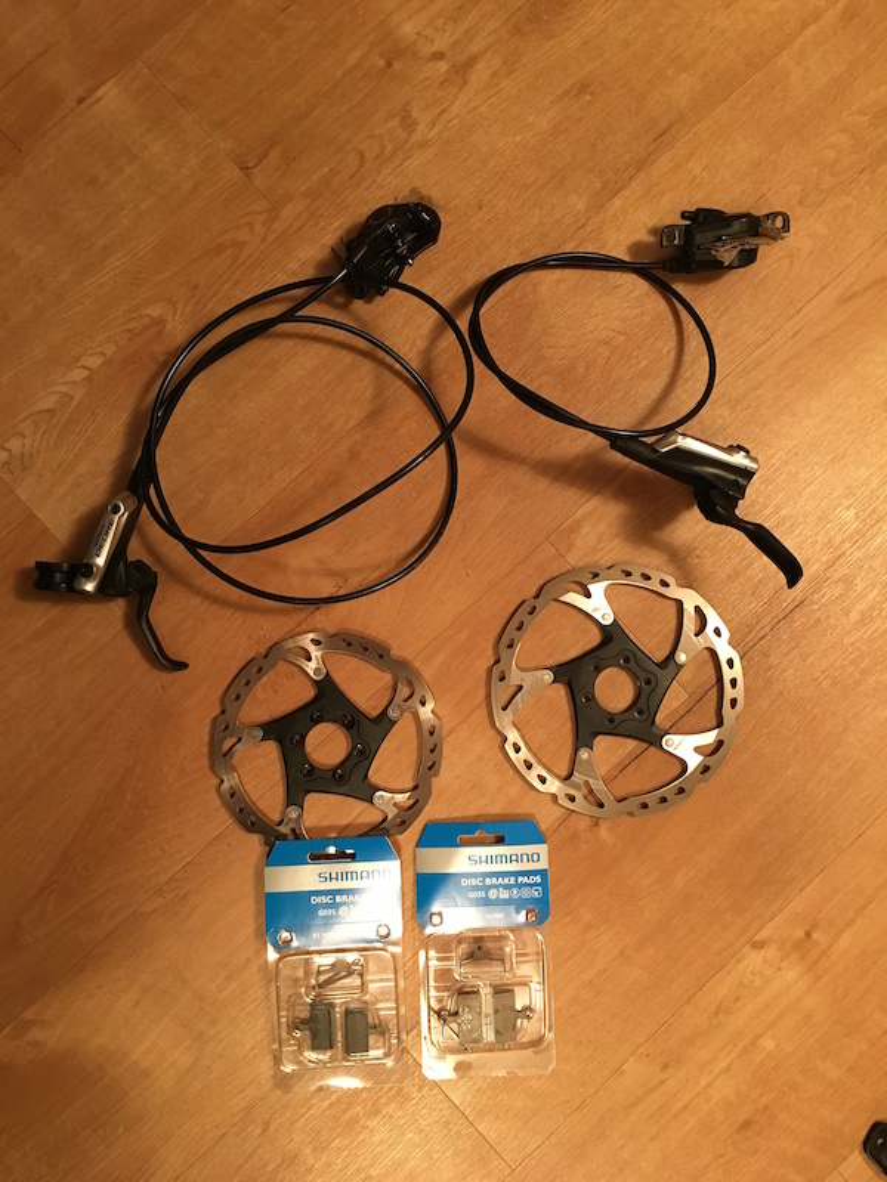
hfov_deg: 48.2
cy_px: 591
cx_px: 444
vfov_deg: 61.7
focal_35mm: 29
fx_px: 991
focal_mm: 4.15
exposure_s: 1/17
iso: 200
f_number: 2.2
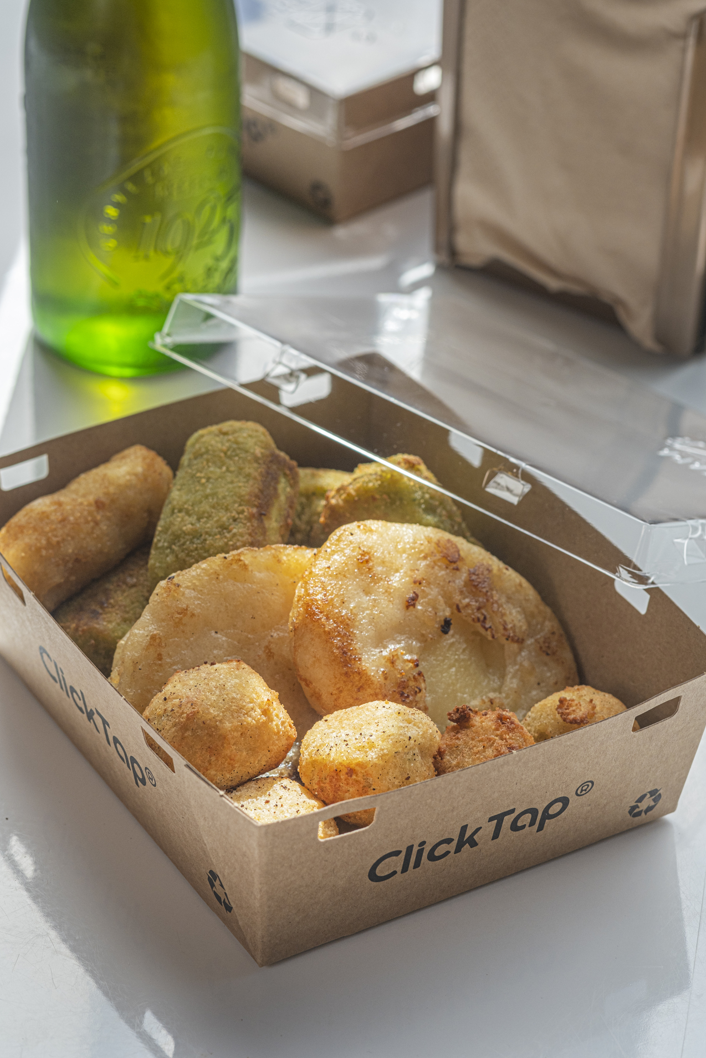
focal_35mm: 91
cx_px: 355
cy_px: 526
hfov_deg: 15.0
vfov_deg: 22.4
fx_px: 2677
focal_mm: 60
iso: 200
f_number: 6.4
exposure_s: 1/500
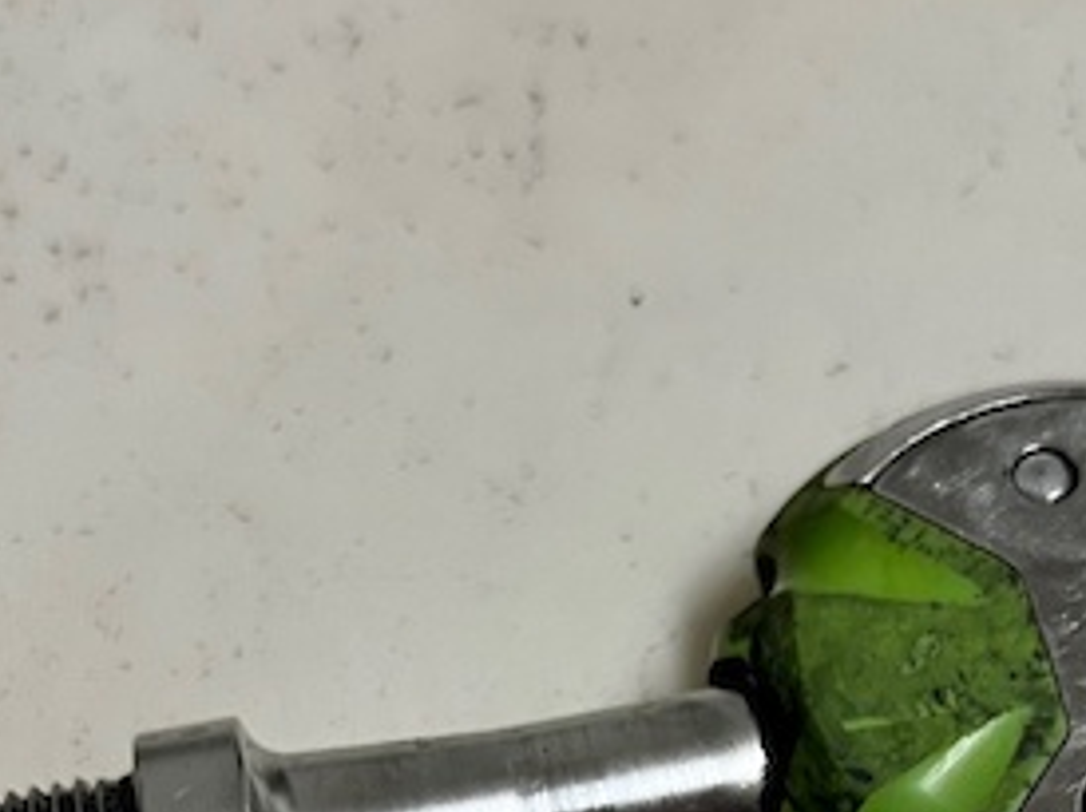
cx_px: 650
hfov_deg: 25.6
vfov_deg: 18.0
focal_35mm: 76
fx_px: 2382
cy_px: 1069
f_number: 1.5
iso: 100
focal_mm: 5.7
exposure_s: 1/60
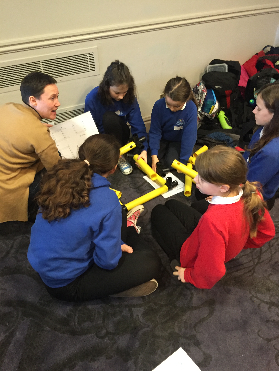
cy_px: 186
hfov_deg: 48.2
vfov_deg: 61.7
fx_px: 312
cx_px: 140
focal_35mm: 29
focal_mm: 4.15
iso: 250
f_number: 2.2
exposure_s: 1/25
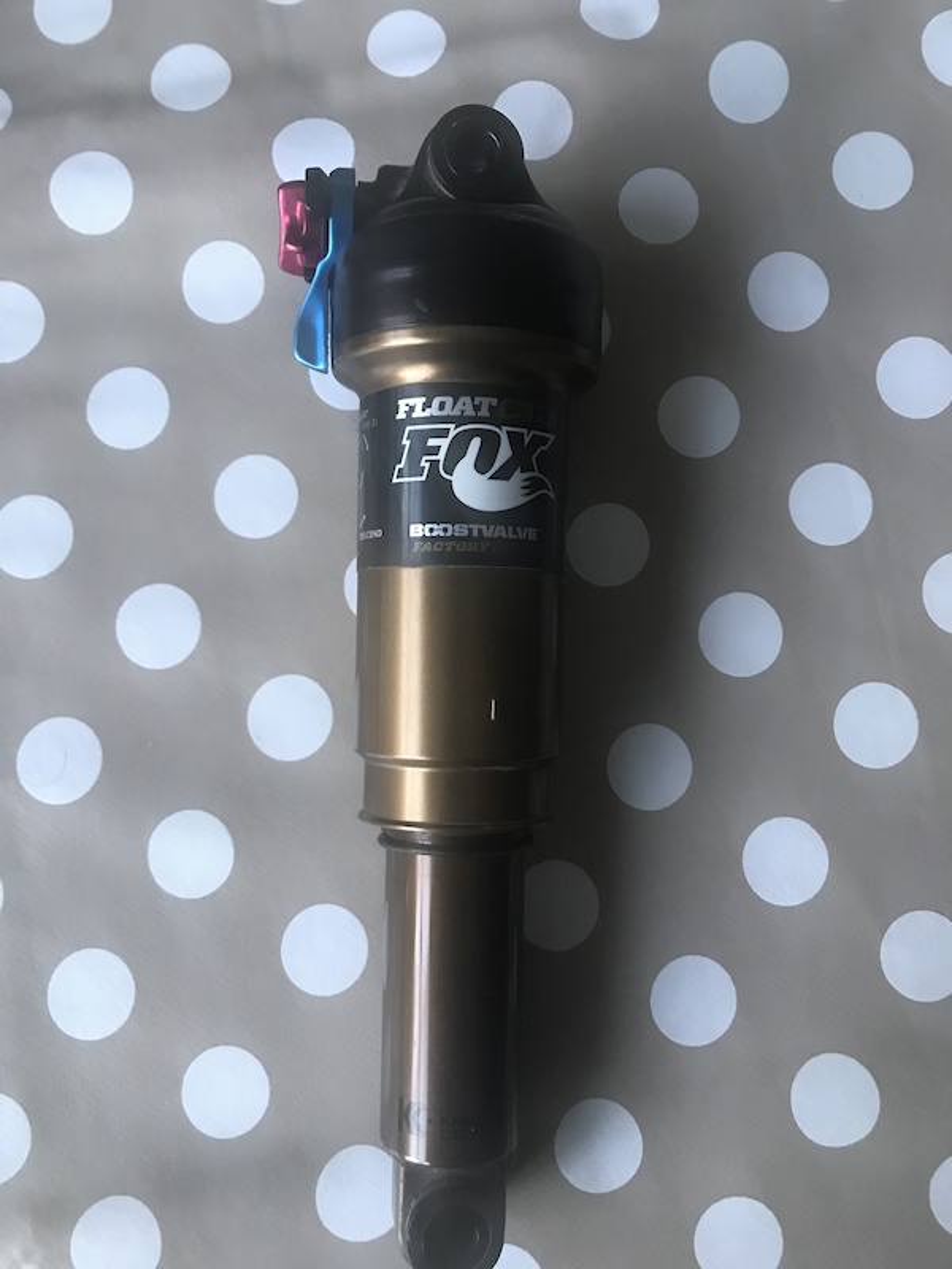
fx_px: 1027
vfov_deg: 63.4
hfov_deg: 49.7
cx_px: 476
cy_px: 634
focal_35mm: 28
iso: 80
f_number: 1.8
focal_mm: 3.99
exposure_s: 1/17
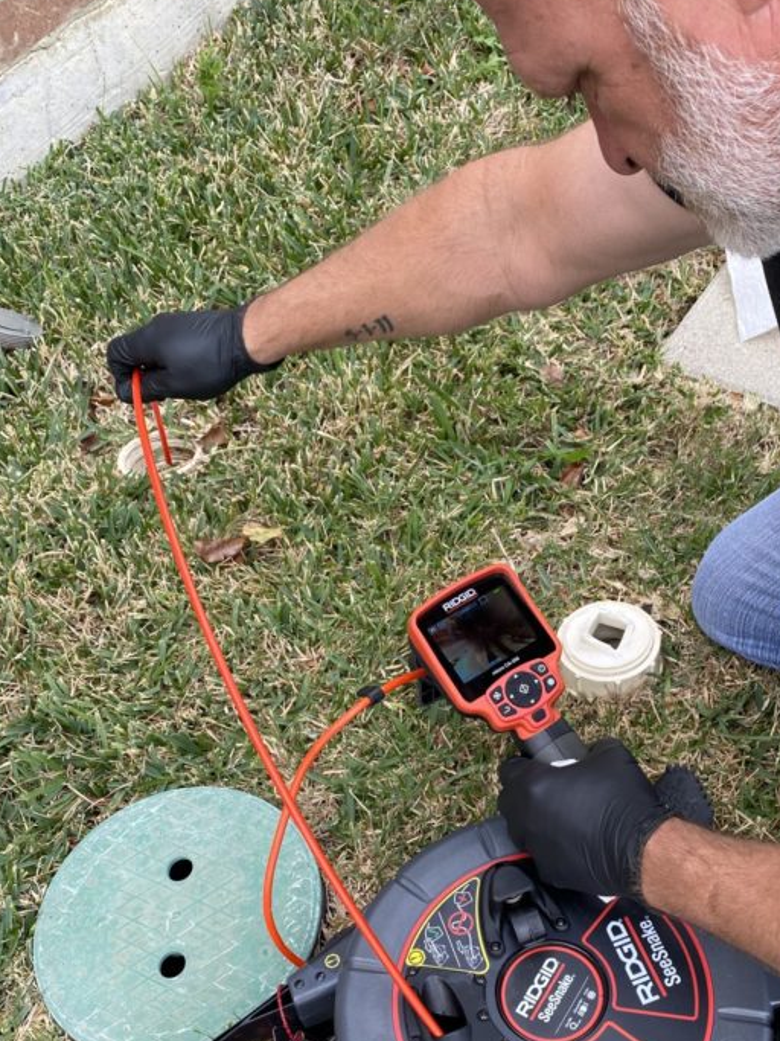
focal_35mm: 39
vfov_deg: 47.0
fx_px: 1172
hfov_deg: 36.5
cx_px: 501
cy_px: 709
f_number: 1.8
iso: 32
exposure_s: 1/238
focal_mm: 4.25
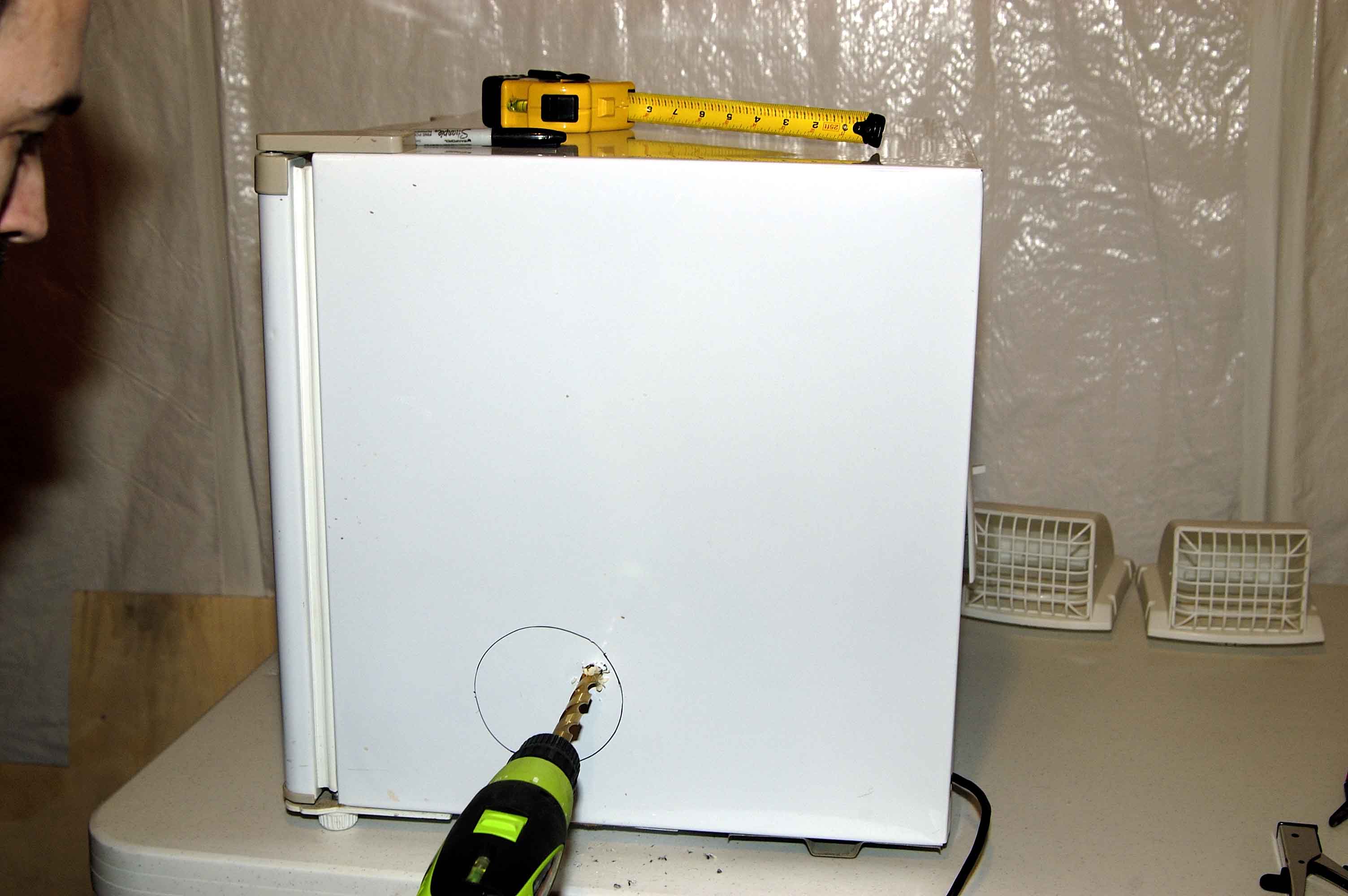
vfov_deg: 28.9
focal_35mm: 46
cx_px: 674
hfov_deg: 42.4
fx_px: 1740
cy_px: 448
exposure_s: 1/60
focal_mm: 31
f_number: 5
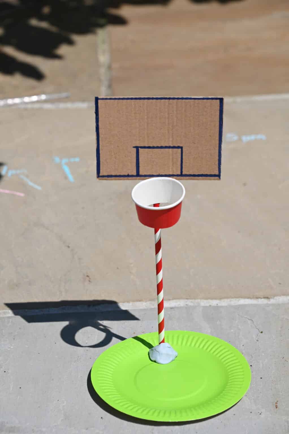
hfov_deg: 11.2
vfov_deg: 16.8
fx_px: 1471
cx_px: 144
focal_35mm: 122
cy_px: 217
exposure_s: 1/500
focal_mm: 122
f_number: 8
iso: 100
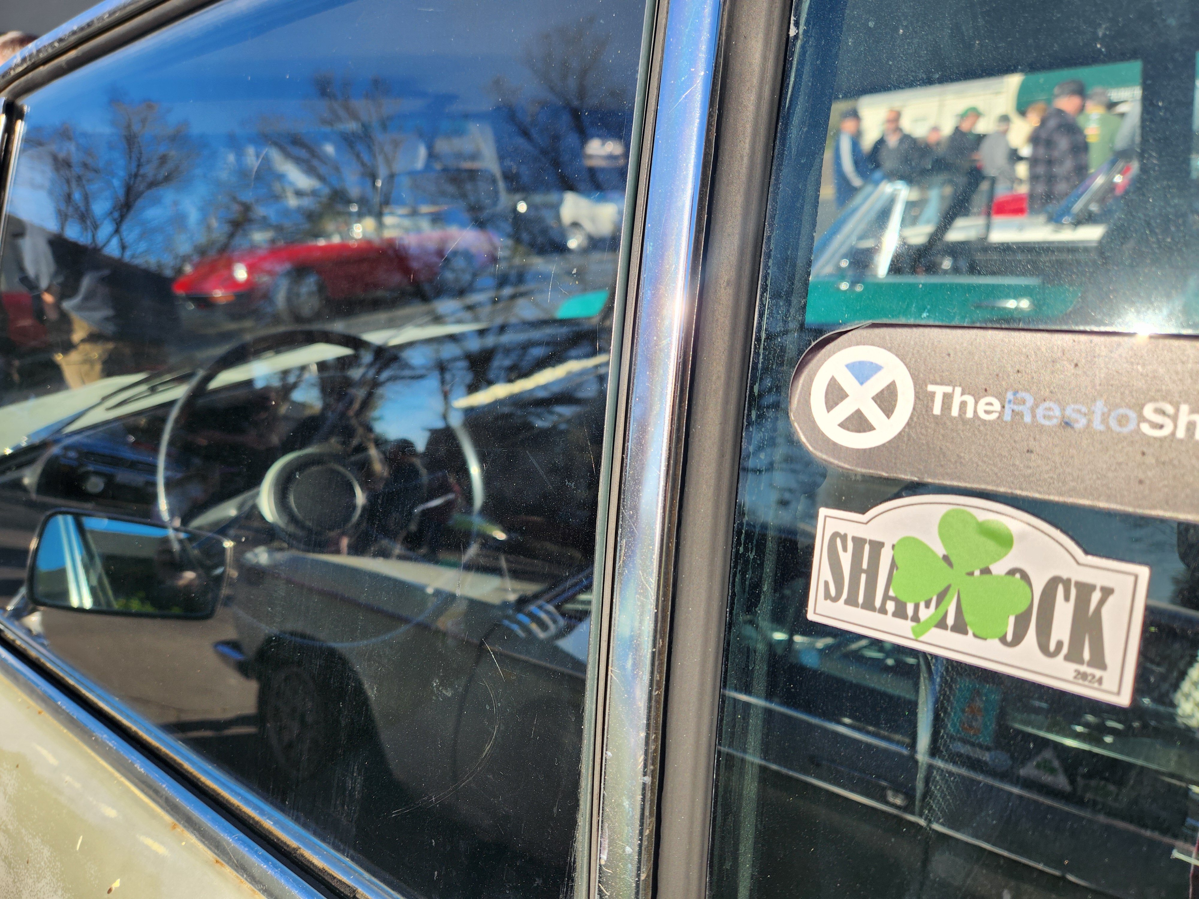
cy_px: 450
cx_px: 600
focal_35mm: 23
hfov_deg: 73.9
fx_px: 797
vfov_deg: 58.9
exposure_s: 1/852
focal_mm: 5.4
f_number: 1.8
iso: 20
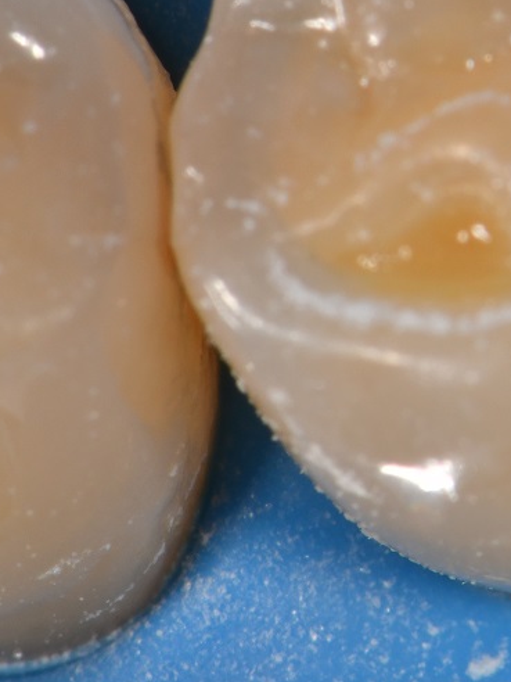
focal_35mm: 415
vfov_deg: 4.8
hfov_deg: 3.6
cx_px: 582
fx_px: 8168
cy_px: 78
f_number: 32
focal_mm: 105
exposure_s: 1/160
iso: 200
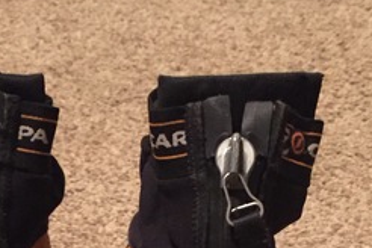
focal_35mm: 92
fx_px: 951
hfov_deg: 22.0
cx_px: 110
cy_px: 384
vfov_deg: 13.9
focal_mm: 4.15
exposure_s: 1/15
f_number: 2.2
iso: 800
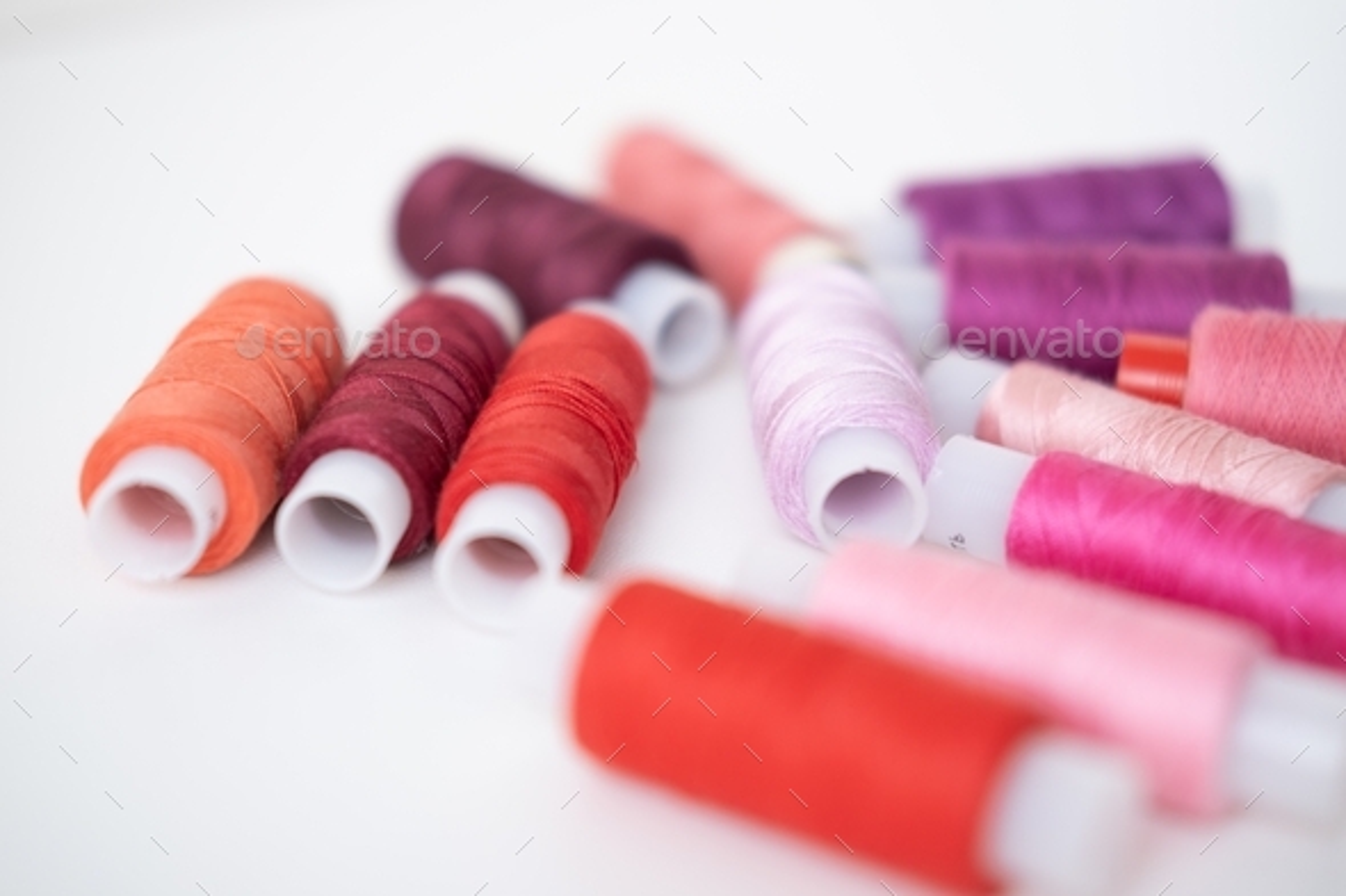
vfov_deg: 25.5
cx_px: 673
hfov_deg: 37.5
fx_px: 1981
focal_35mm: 53
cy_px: 448
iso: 400
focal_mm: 35
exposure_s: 1/80
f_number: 2
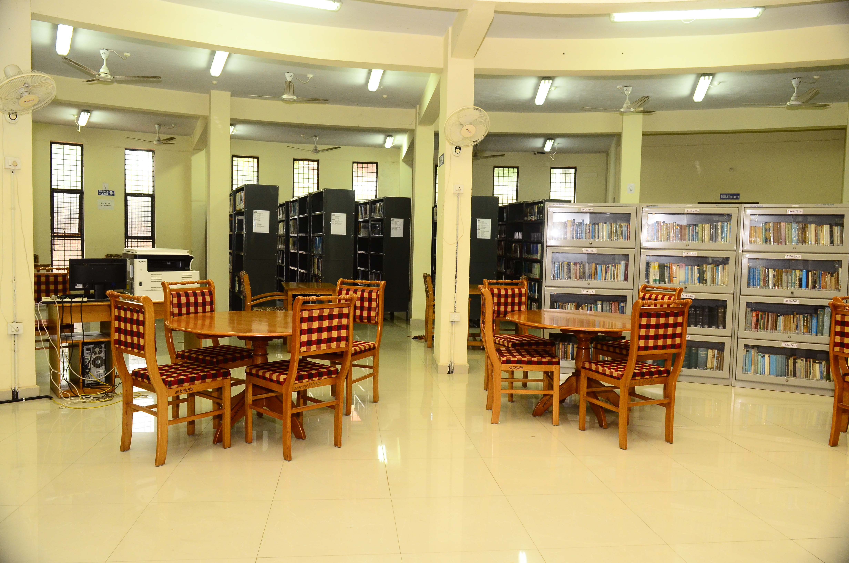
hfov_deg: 67.5
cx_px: 424
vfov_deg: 47.7
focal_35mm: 27
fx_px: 635
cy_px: 282
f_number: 5.6
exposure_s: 1/80
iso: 1250
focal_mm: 18
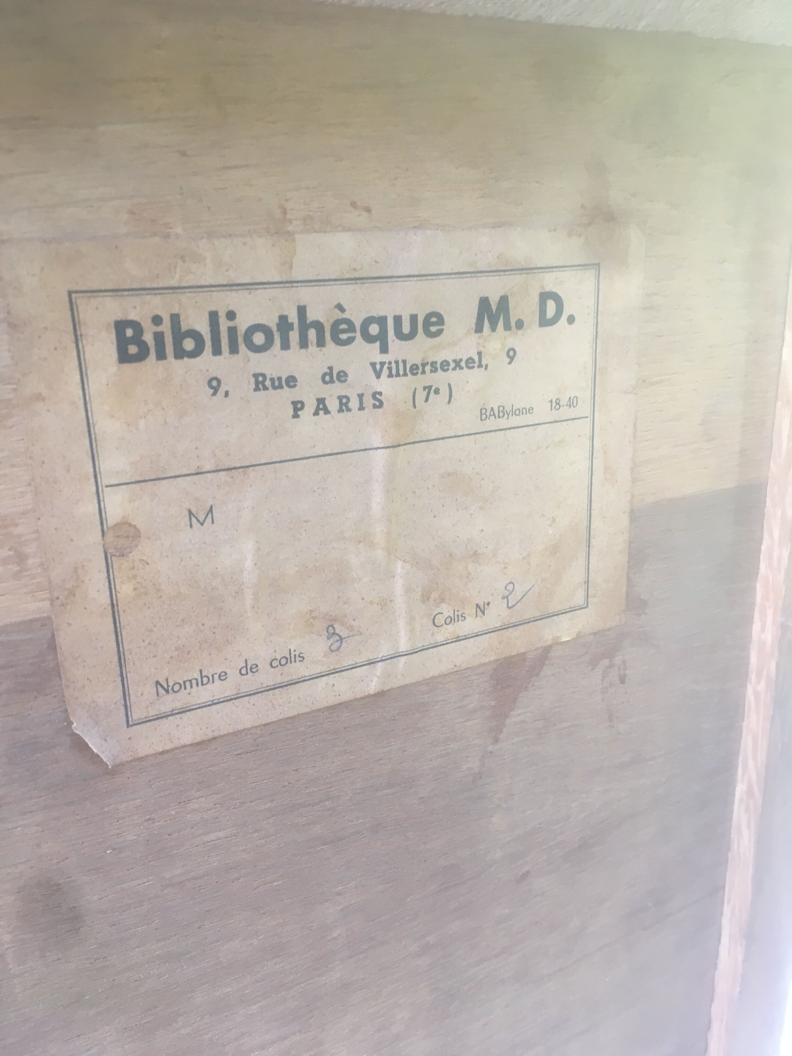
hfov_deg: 48.2
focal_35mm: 29
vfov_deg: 61.7
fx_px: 885
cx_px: 396
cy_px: 528
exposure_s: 1/33
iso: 80
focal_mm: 4.15
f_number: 2.2
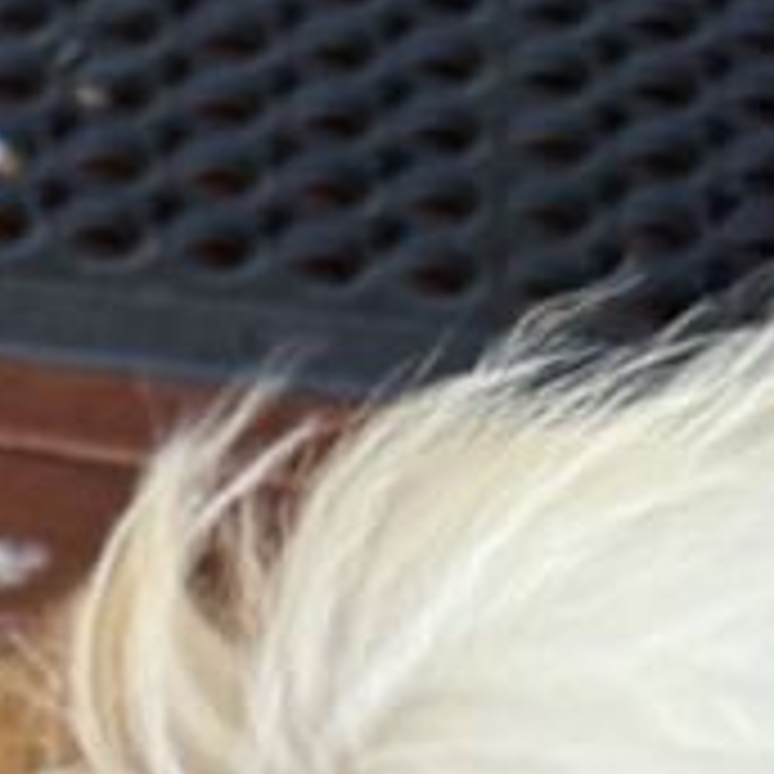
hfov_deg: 11.2
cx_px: -526
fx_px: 3744
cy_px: 1966
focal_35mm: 148
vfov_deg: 10.0
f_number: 1.78
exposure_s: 1/127
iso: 100
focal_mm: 6.86
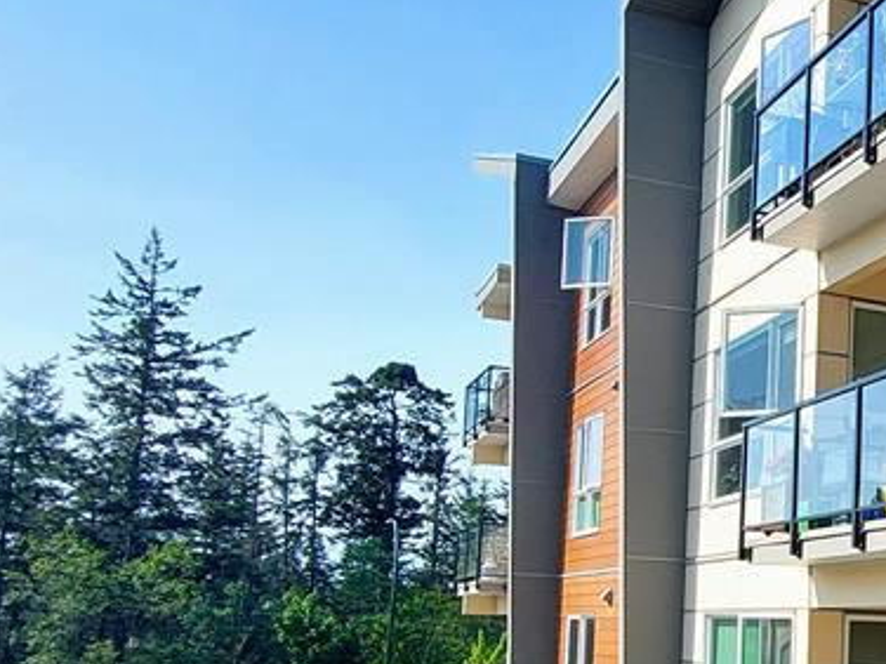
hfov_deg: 34.1
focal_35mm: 48
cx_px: 984
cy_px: 446
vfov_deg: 30.0
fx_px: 1229
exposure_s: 1/1521
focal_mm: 1.74
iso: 50
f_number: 2.2
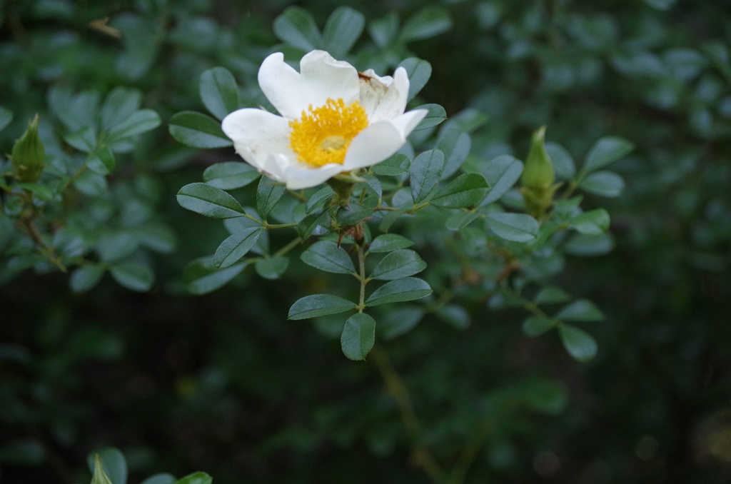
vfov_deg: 7.9
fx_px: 3485
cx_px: 366
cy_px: 242
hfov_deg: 12.0
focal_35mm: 172
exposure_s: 1/200
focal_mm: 115
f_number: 5.6
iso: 1600
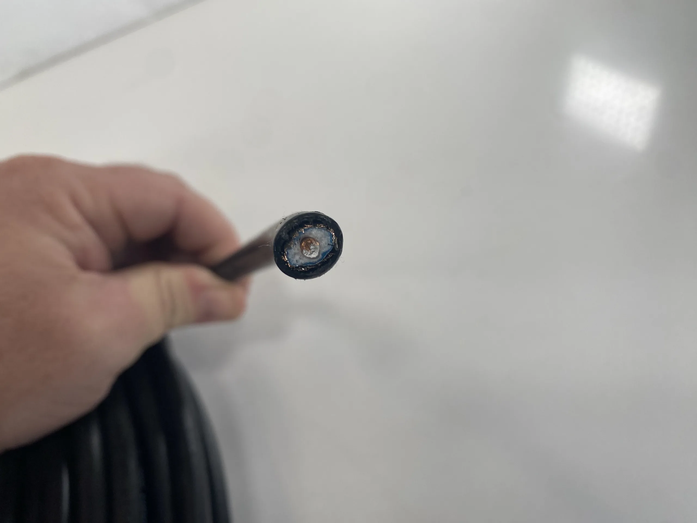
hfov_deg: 67.3
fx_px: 524
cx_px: 348
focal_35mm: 26
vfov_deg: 53.1
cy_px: 262
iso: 32
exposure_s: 1/277
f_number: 1.8
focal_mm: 4.25
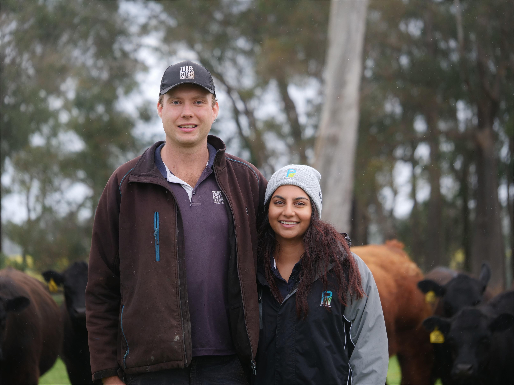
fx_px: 2524
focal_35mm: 170
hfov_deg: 11.6
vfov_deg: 8.7
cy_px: 192
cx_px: 257
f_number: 3.2
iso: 200
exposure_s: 1/500
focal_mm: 85
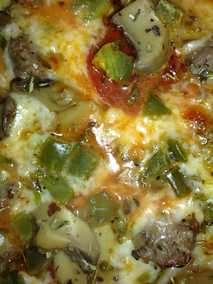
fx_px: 271
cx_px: 106
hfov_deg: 42.9
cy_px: 142
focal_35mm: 33
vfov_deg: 55.4
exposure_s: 1/290
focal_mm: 4.12
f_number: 2.4
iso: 50
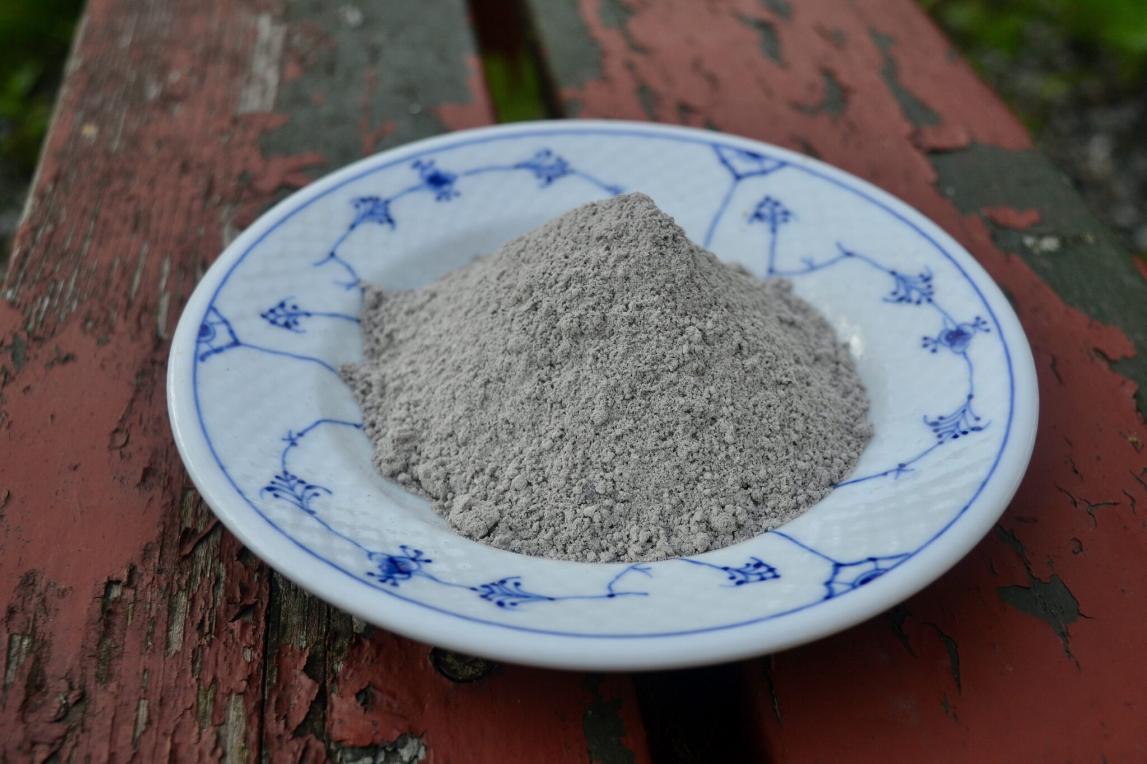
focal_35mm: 44
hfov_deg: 45.0
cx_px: 574
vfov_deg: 30.8
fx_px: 1386
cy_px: 382
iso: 180
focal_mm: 29
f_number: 5.6
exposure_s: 1/125
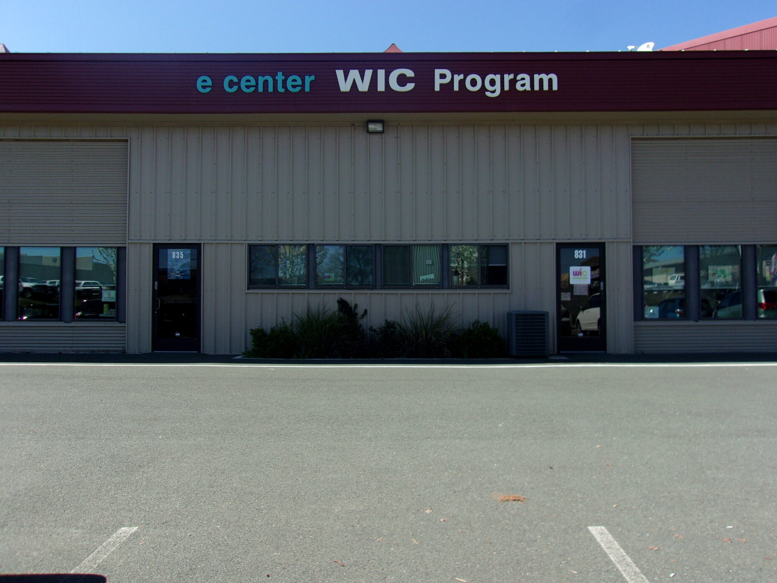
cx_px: 402
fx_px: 629
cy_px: 294
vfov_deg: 49.8
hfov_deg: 63.4
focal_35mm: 28
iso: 80
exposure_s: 1/70
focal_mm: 4.9
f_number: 10.4
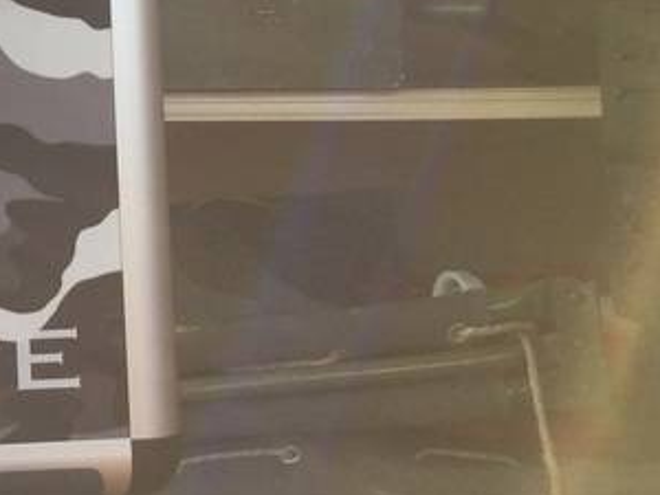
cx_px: -178
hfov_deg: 19.6
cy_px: -122
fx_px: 1773
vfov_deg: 15.2
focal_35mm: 93
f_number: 2.4
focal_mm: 3.3
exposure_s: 1/120
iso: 25
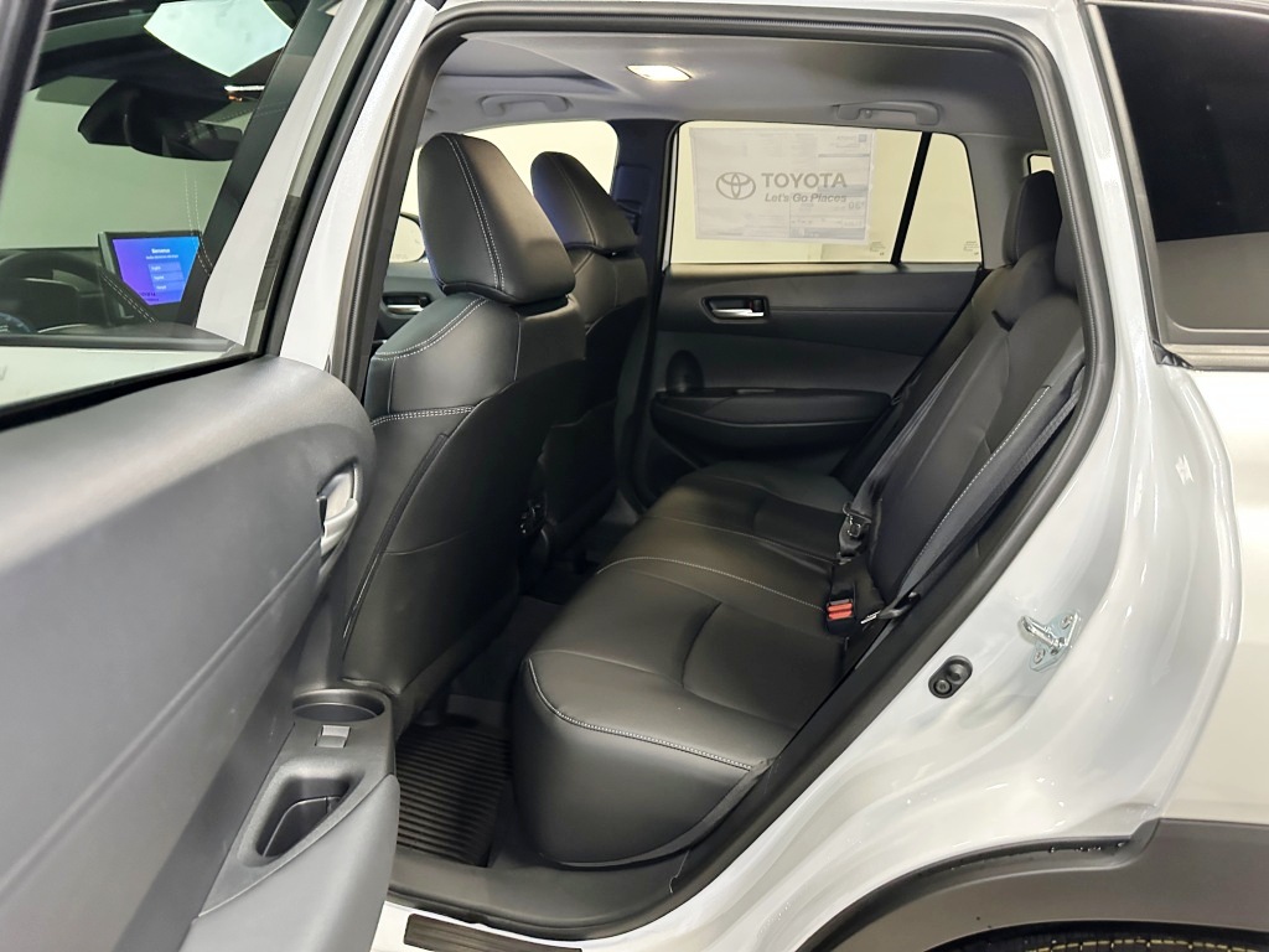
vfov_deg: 56.8
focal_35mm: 24
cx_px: 634
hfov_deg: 71.6
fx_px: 880
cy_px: 476
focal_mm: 6.86
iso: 800
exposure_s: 1/40
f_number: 1.78
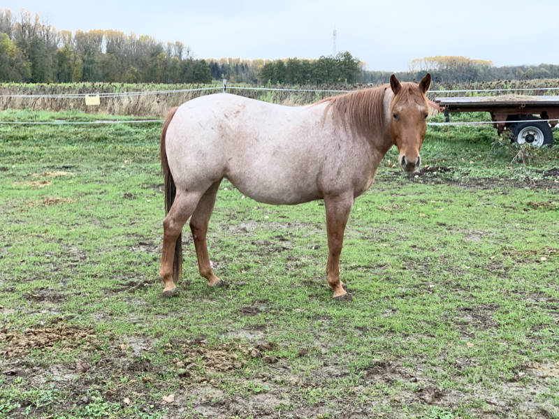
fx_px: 840
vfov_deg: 28.0
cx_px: 280
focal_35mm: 52
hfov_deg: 36.8
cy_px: 210
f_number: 2.4
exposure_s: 1/122
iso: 50
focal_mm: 6
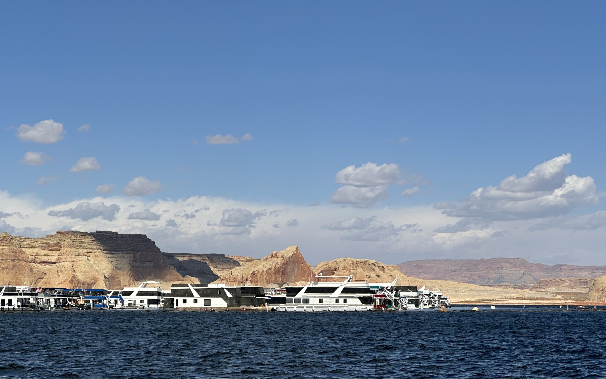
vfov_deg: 15.9
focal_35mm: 82
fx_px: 1354
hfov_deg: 25.2
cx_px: 303
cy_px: 206
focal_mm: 9
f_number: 2.8
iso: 32
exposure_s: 1/2222
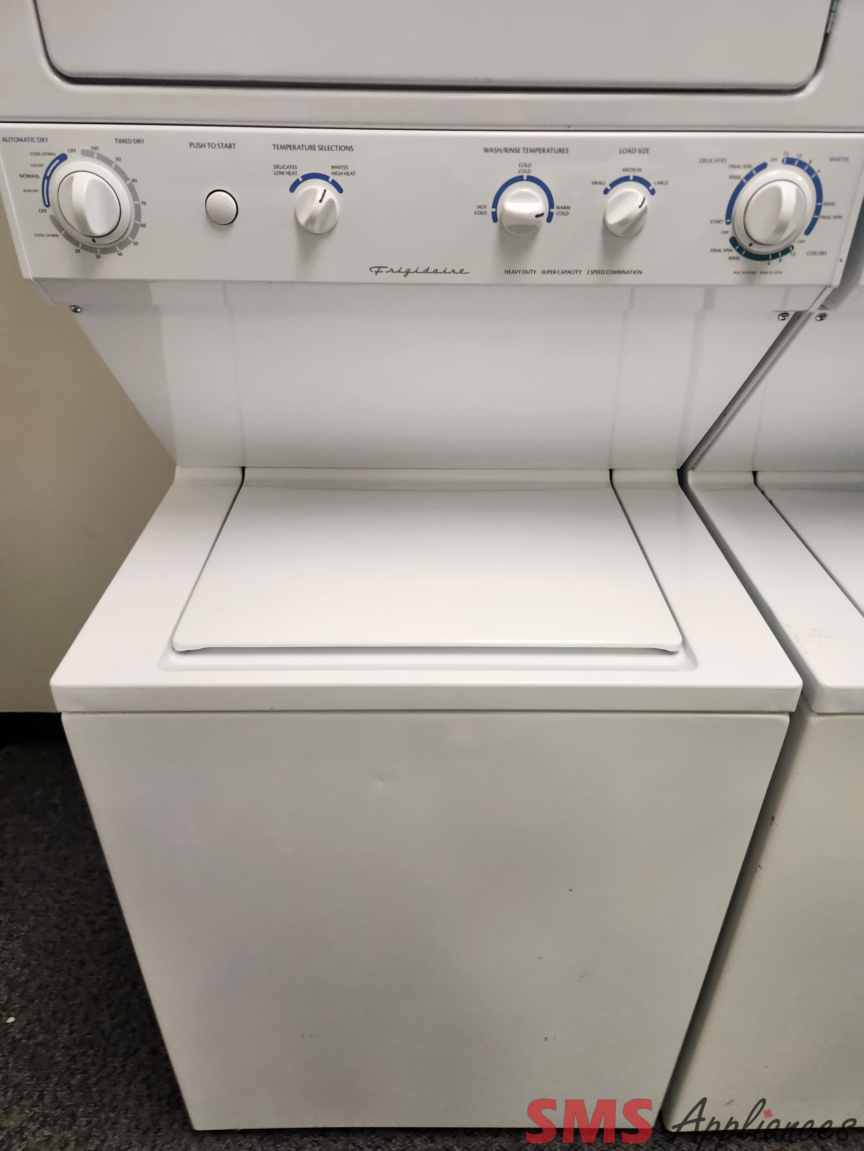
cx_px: 432
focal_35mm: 23
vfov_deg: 73.9
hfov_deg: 58.9
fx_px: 765
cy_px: 576
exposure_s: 1/120
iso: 200
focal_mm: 5.4
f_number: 1.8
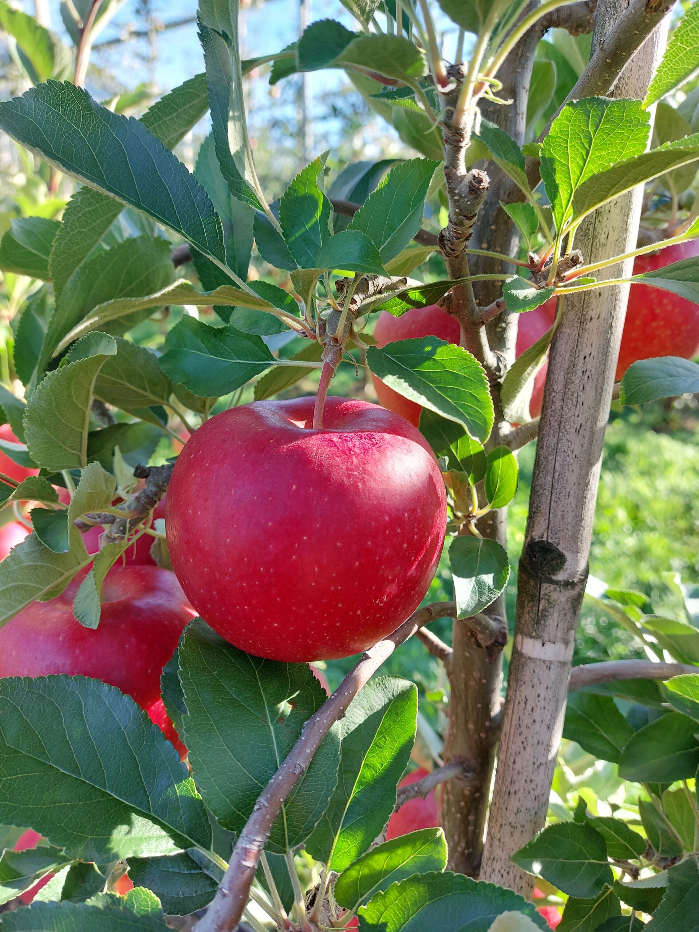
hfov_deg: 54.9
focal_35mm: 25
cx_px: 350
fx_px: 673
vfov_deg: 69.4
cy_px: 466
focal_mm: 5.23
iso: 32
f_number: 1.8
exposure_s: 1/100
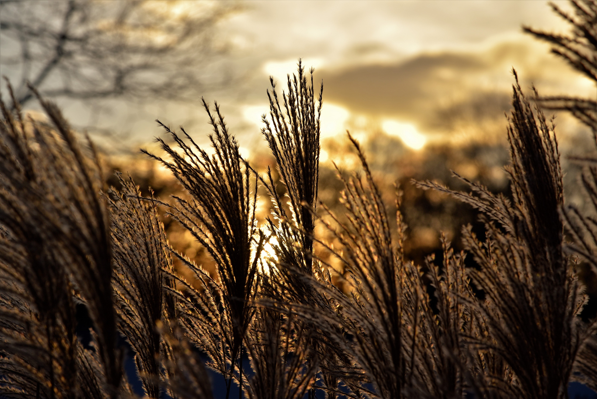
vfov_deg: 11.4
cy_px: 200
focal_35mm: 120
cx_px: 298
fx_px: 1991
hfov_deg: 17.1
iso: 200
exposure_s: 1/800
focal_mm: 120
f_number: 9
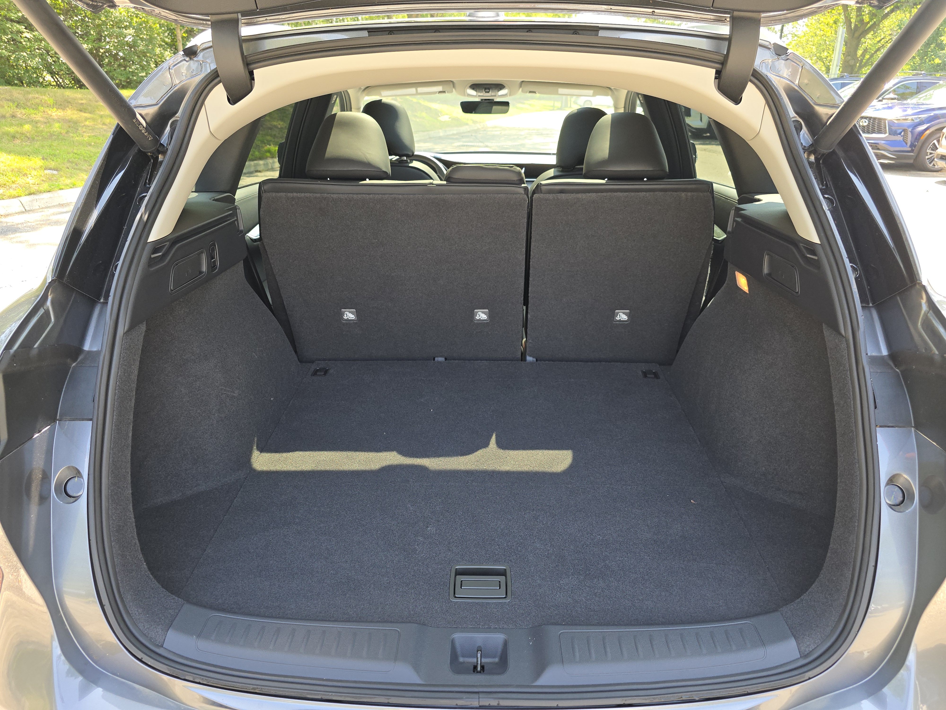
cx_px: 473
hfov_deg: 73.9
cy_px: 355
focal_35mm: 23
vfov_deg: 58.9
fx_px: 629
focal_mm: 6.3
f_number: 1.7
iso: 40
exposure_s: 1/180
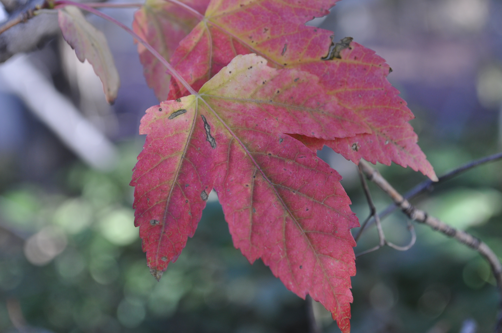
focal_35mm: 82
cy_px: 166
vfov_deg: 16.5
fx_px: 1149
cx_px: 251
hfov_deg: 24.6
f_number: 8
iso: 280
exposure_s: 1/60
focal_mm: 55
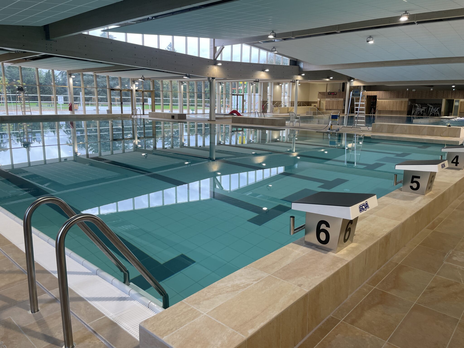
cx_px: 232
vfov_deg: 53.1
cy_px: 174
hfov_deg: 67.3
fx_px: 349
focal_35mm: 26
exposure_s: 1/100
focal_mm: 4.2
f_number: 1.6
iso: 40
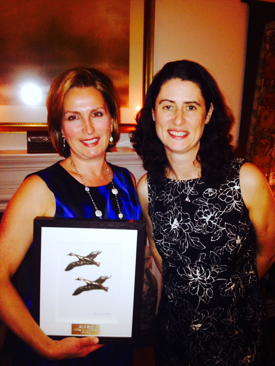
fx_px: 371
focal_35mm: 35
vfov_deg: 52.6
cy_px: 183
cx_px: 138
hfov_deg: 40.7
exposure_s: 1/16
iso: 125
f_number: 2.4
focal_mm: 4.28
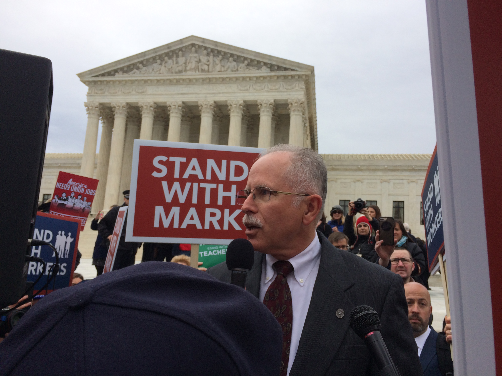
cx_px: 251
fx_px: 421
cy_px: 188
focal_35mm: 29
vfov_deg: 48.2
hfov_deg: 61.7
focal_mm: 4.15
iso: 32
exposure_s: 1/873
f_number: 2.2
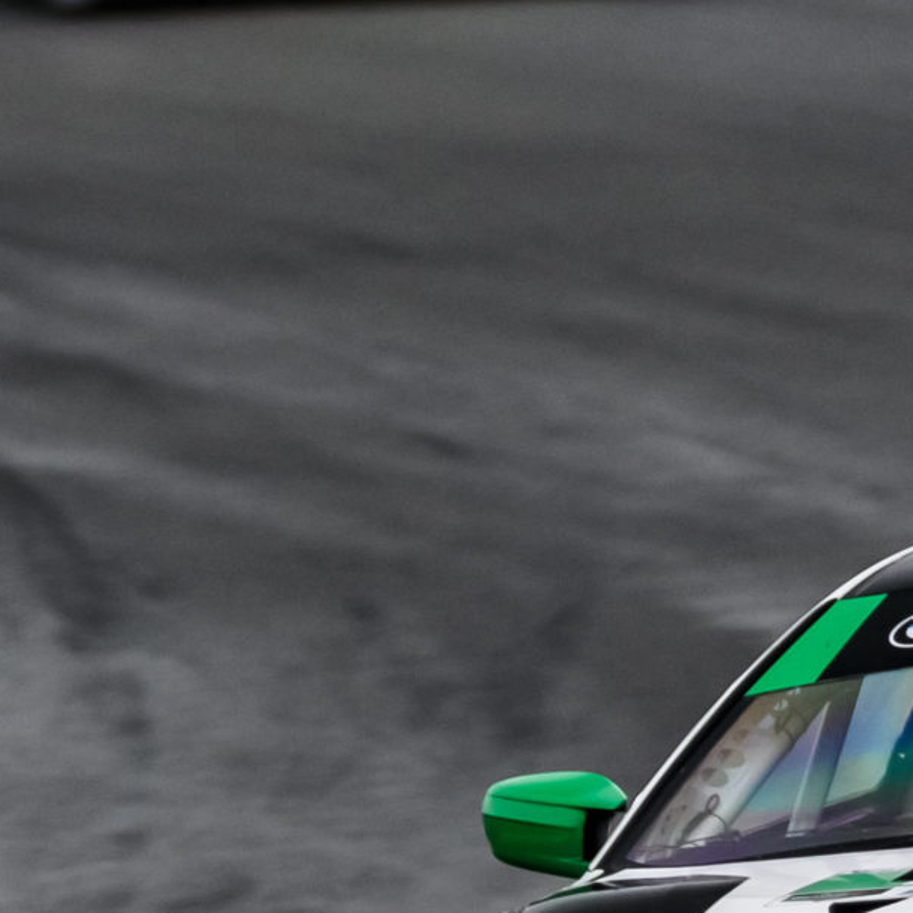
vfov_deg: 0.8
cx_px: 905
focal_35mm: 2155
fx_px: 64305
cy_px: 594
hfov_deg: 0.8
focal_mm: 400
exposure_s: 1/320
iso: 640
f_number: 6
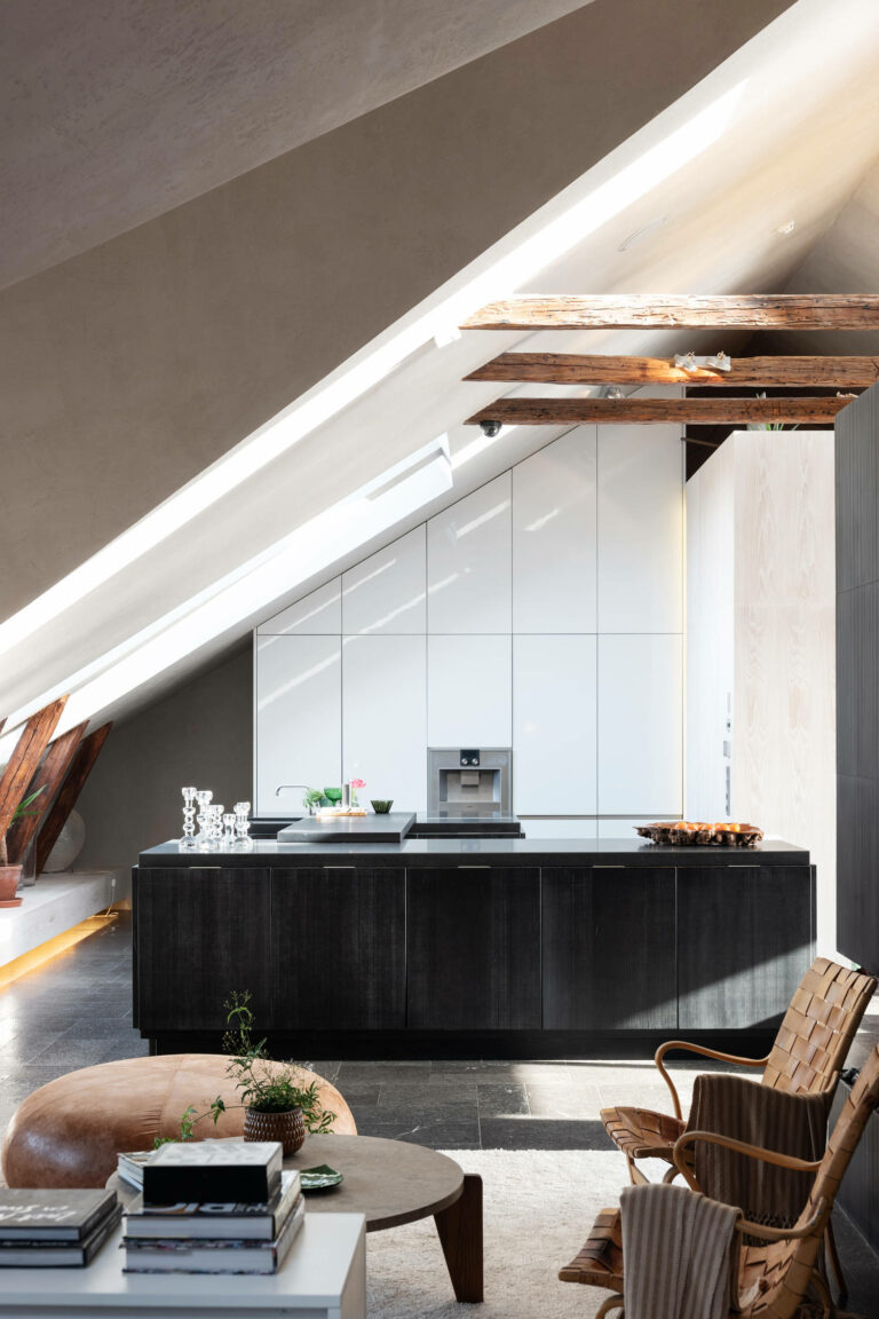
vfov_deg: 41.9
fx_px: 1721
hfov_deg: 28.6
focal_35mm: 47
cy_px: 660
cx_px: 440
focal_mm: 47
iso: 200
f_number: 8
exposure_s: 1/10
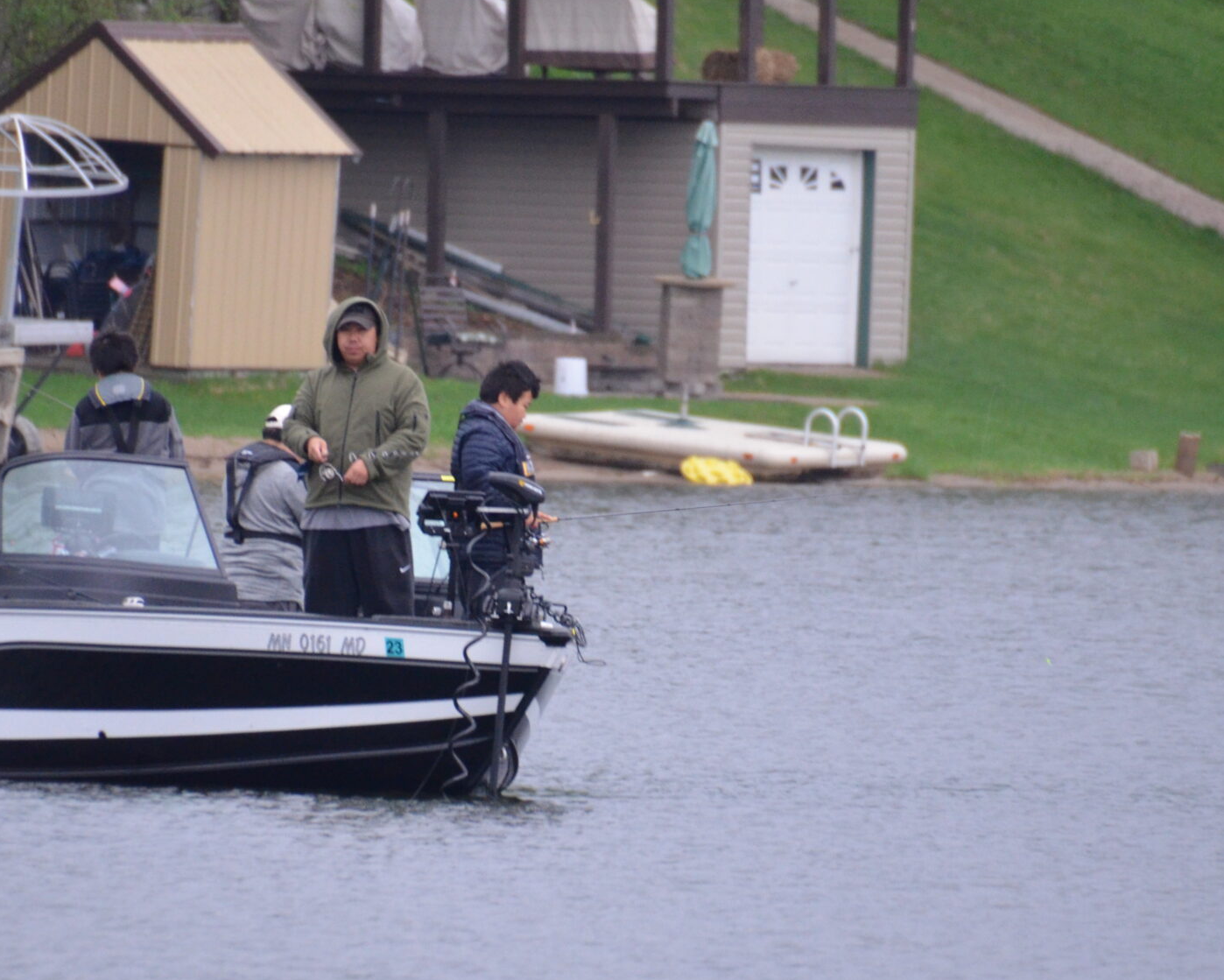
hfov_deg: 1.9
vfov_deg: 1.5
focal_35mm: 1029
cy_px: 550
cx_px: 501
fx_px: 37284
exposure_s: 1/400
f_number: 6.3
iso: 1600
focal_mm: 400
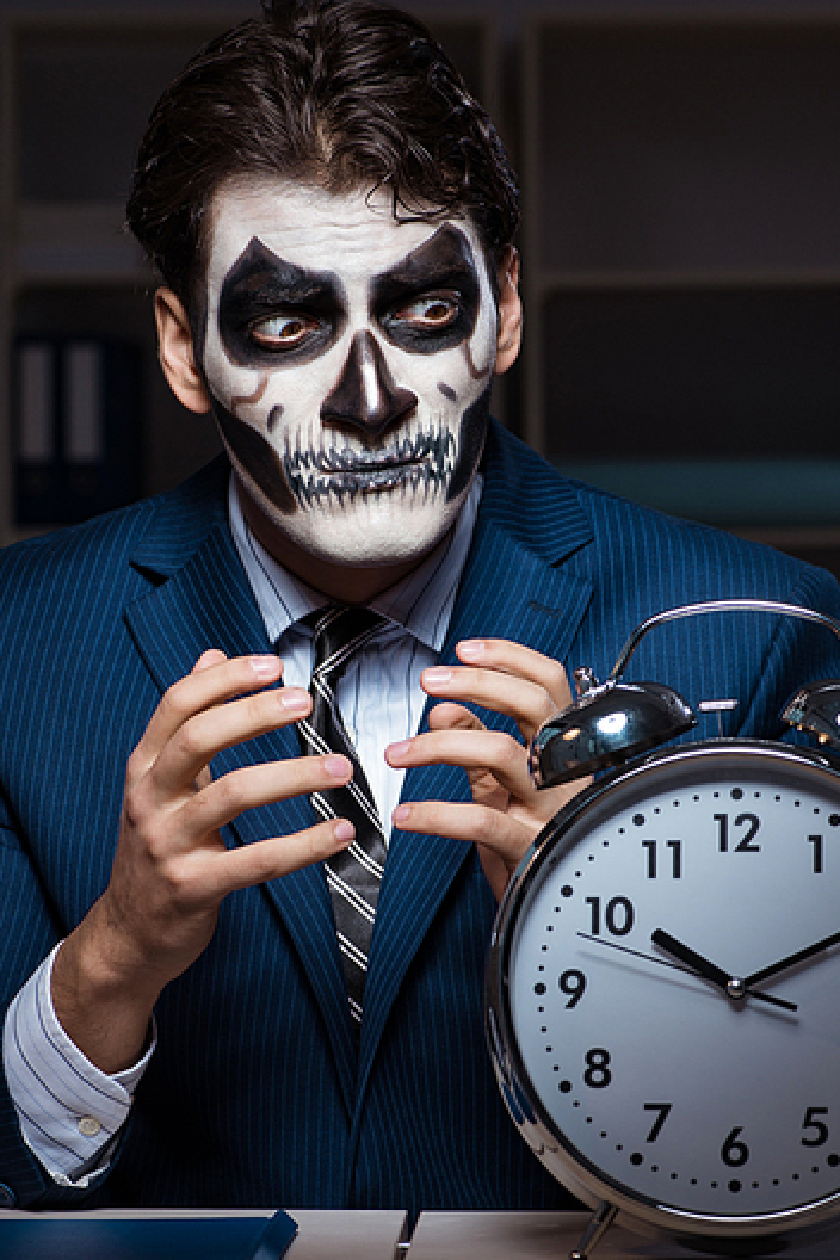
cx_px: 399
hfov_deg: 9.2
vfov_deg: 13.8
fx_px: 5215
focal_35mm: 149
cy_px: 751
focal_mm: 105
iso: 125
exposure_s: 1/100
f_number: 9
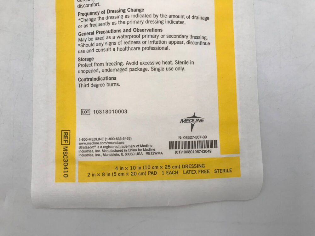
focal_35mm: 28
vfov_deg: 49.7
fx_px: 255
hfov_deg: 63.4
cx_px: 158
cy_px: 118
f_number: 1.8
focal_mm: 3.99
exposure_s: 1/40
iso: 20
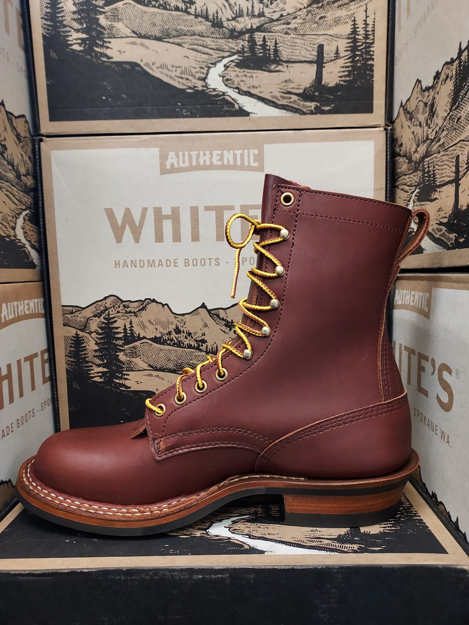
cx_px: 234
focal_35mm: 24
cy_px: 312
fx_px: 434
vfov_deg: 71.6
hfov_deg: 56.8
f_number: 1.8
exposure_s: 1/50
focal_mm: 4.6
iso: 400
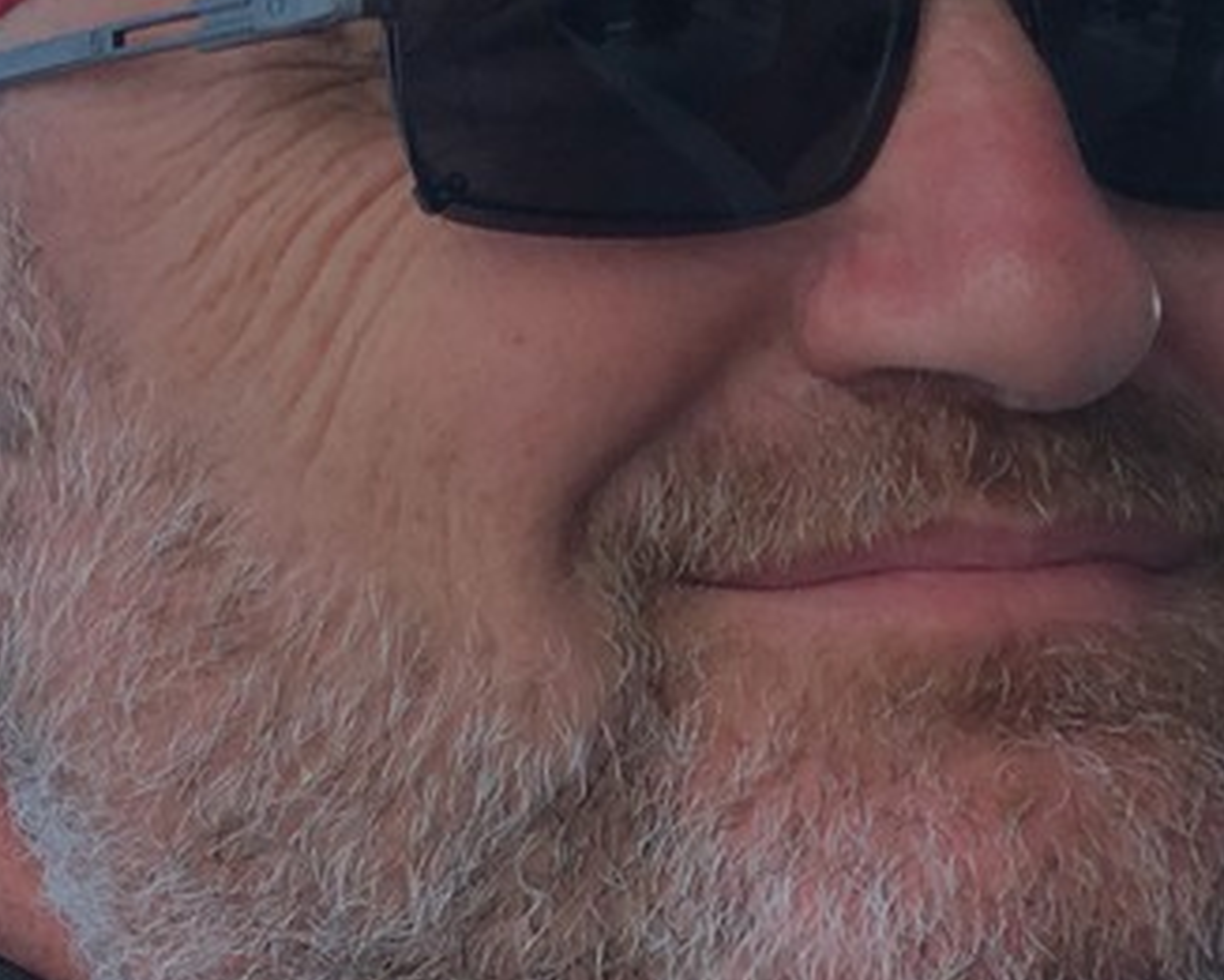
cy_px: 819
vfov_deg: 12.3
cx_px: 1232
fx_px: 4530
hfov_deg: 15.1
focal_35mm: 125
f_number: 2.2
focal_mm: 4.15
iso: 25
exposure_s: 1/651
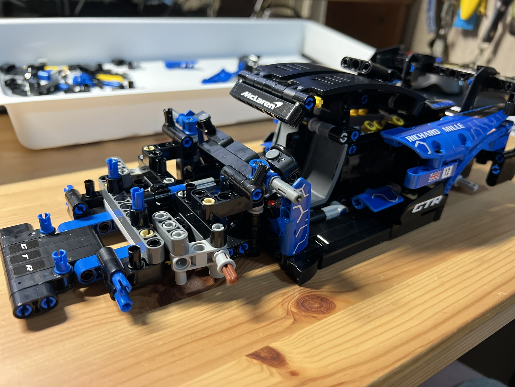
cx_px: 258
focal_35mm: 26
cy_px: 194
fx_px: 387
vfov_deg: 53.1
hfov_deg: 67.3
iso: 640
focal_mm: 5.7
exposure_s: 1/40
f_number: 1.5
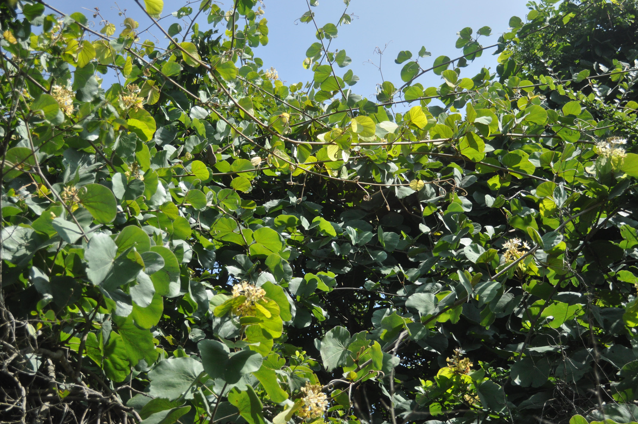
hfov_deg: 37.9
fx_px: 929
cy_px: 212
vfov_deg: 25.7
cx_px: 319
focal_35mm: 52
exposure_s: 1/2000
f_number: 5
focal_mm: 35
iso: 640
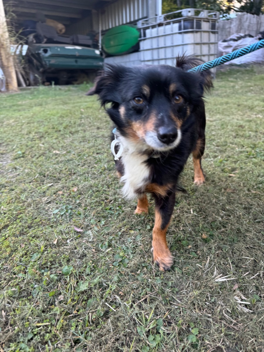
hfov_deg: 56.8
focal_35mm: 24
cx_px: 132
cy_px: 176
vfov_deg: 71.6
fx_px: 244
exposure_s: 1/121
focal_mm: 6.76
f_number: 1.78
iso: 80
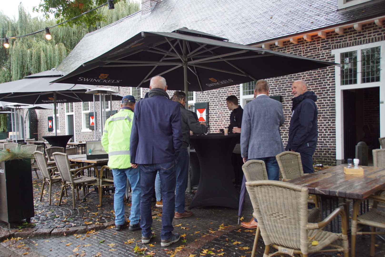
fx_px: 353
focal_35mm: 33
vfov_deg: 40.0
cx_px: 192
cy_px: 128
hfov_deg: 57.2
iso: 320
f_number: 4
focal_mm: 22
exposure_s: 1/60
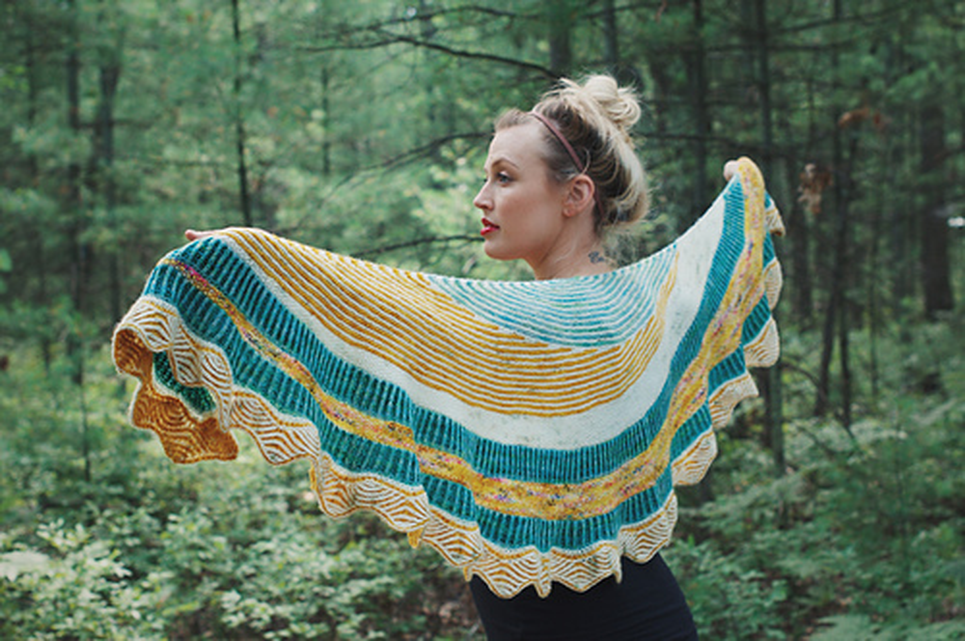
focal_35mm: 75
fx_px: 2008
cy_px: 320
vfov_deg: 18.1
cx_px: 482
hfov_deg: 27.0
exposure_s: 1/100
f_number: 5
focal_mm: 50
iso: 400
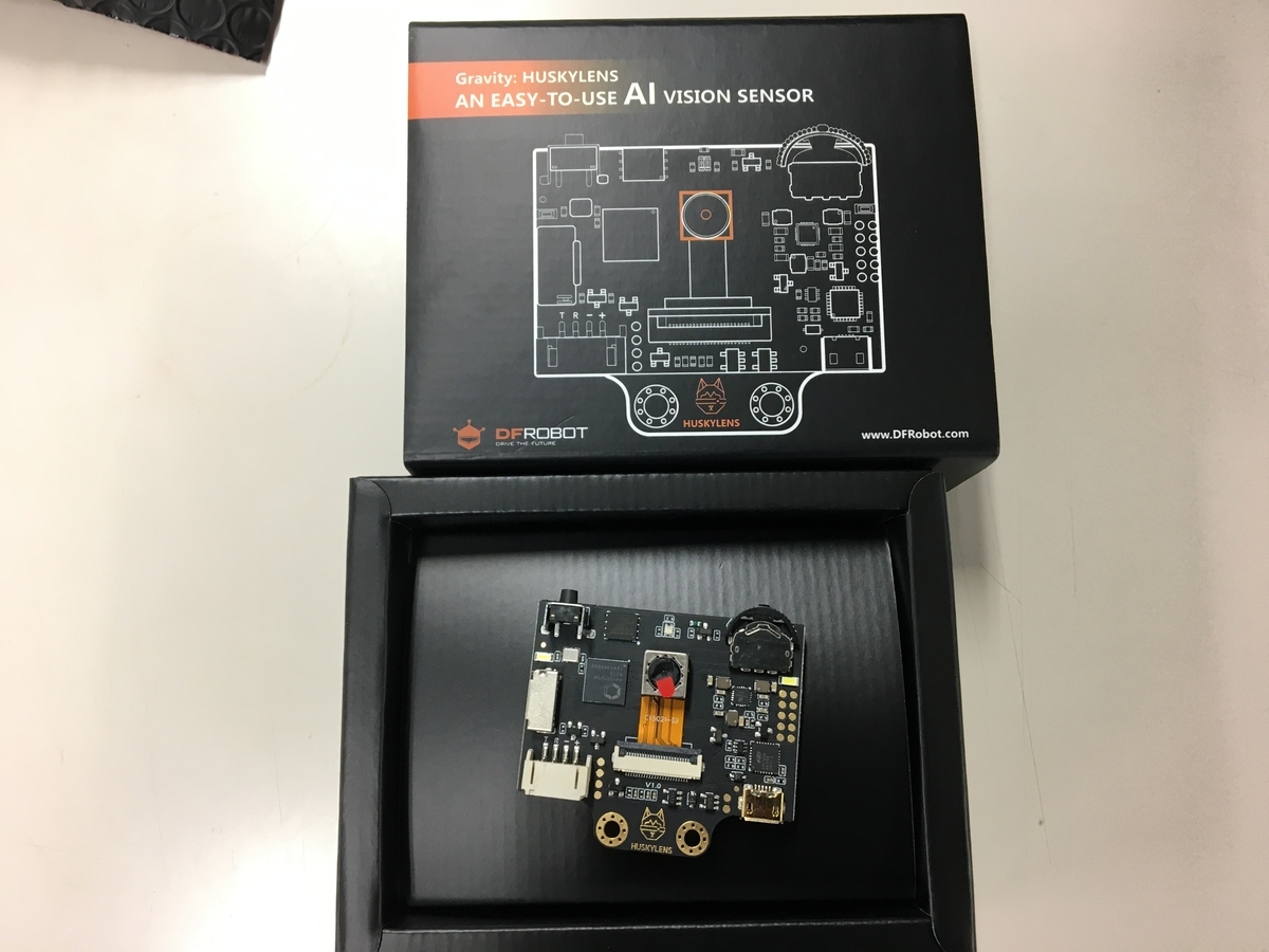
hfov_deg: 61.7
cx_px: 634
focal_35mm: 29
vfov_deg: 48.2
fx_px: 1063
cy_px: 476
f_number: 2.2
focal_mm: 4.15
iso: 64
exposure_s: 1/30
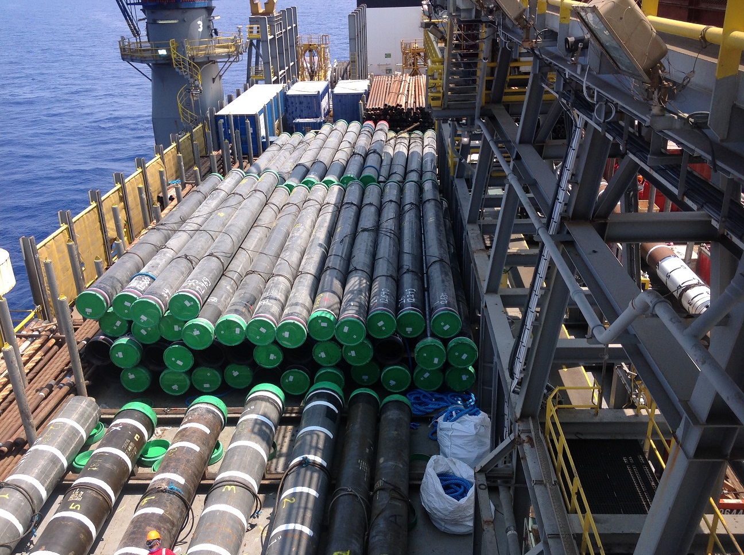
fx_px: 751
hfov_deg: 52.7
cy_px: 278
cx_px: 372
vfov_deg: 40.6
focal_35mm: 35
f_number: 2.4
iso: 50
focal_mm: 4.28
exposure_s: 1/975
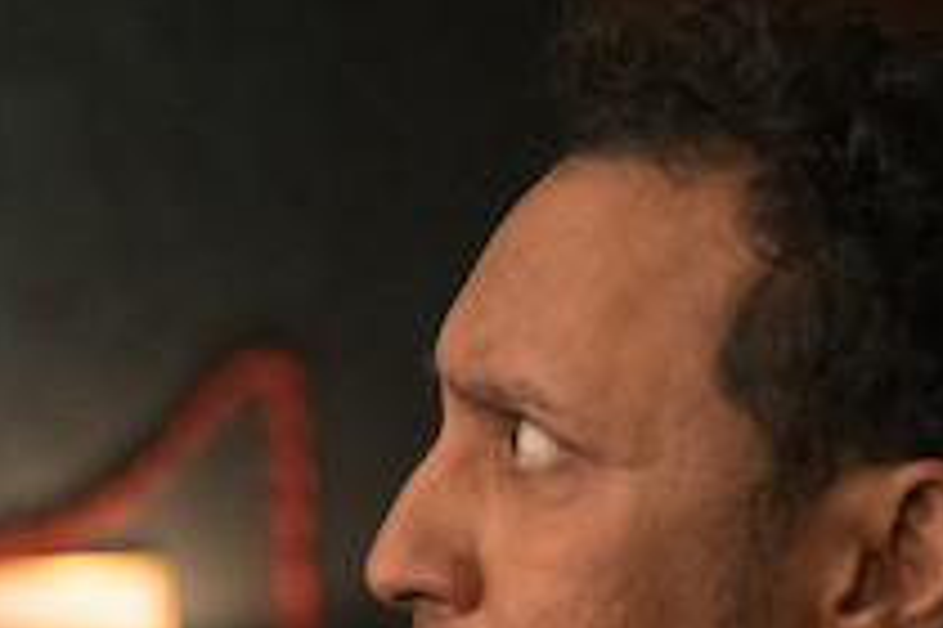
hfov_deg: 8.6
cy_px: 841
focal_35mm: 238
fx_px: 6234
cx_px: 144
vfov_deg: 5.7
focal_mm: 50
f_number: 2.2
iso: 5000
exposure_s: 1/125
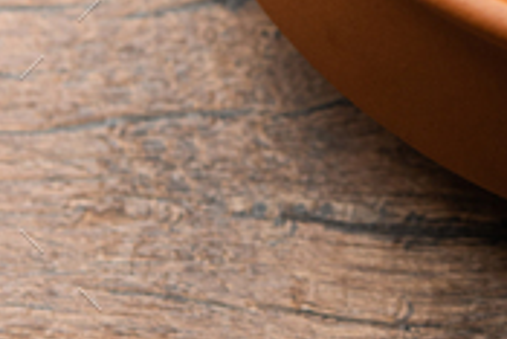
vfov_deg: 4.5
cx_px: 800
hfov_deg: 6.7
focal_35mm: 303
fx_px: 4271
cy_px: -304
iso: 125
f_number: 5
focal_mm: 60
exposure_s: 1/125
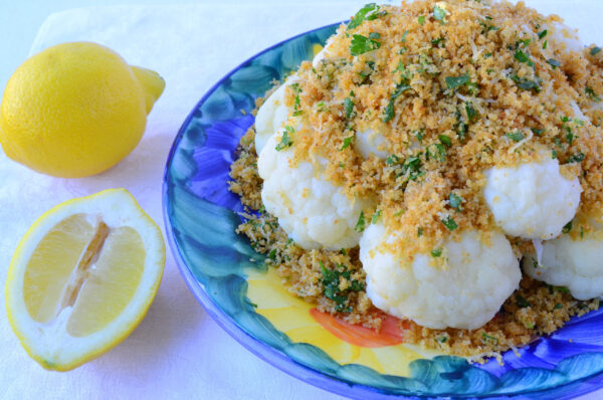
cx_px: 302
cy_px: 200
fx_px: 853
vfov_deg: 26.4
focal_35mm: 51
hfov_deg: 38.9
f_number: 9
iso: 100
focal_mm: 34
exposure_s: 1/6
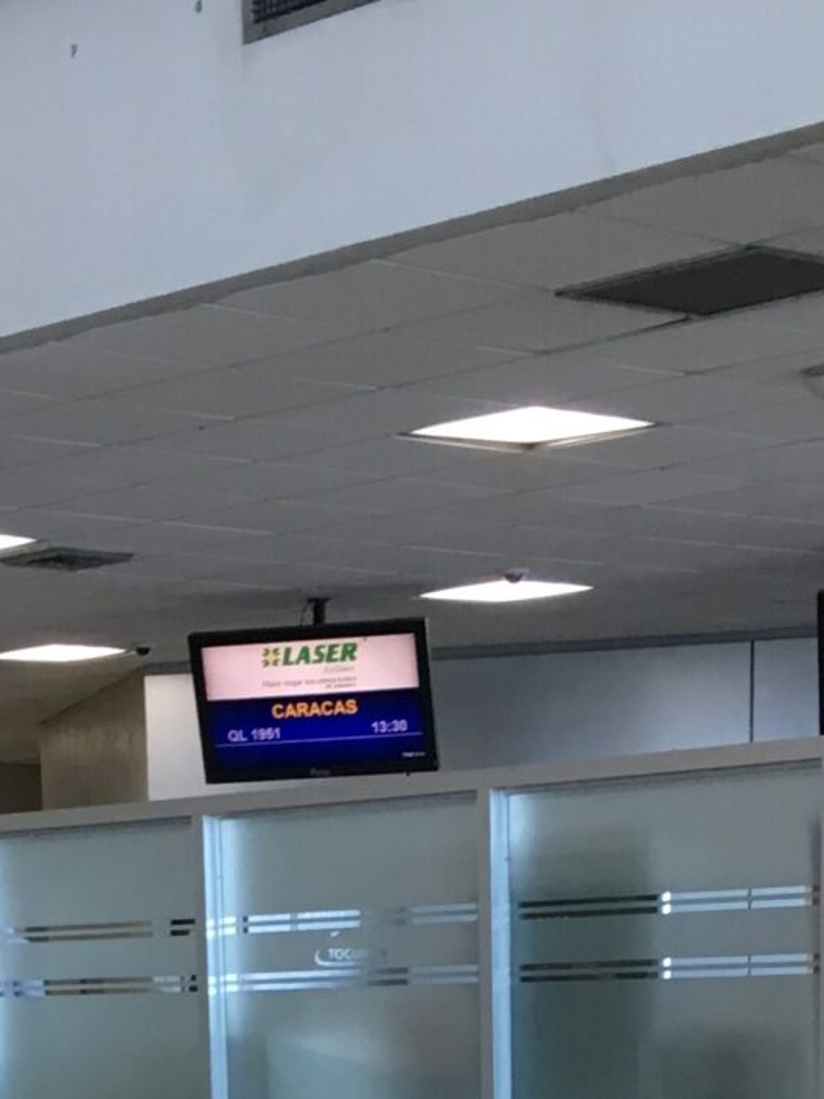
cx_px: 271
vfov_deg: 16.5
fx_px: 3334
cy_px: 1783
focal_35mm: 105
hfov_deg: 14.1
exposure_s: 1/30
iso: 64
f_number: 2.2
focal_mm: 4.15
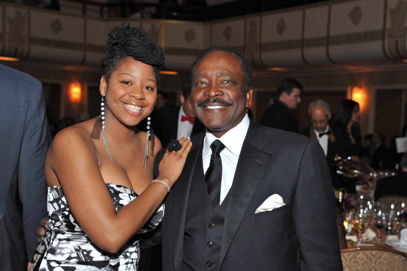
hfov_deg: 39.6
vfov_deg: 27.0
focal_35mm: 50
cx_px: 204
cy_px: 136
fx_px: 565
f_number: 5
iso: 1250
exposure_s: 1/100
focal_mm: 50
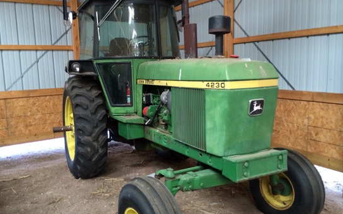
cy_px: 103
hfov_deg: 59.7
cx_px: 171
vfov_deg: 39.4
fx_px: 299
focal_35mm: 32
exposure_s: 1/30
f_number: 2.2
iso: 200
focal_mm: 4.12
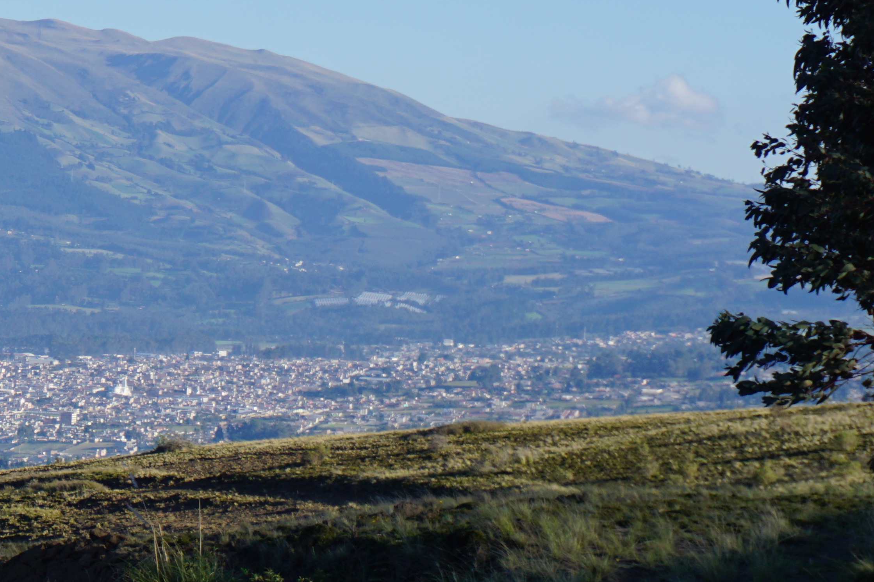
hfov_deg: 10.5
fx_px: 4685
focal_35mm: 193
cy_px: 241
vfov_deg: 7.1
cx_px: -150
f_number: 5.6
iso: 100
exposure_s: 1/400
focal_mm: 48
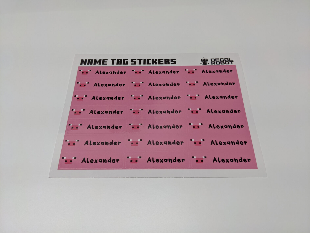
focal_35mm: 27
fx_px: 242
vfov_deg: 51.4
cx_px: 155
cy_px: 116
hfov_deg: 65.3
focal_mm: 4.38
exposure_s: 1/122
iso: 78
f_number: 1.73
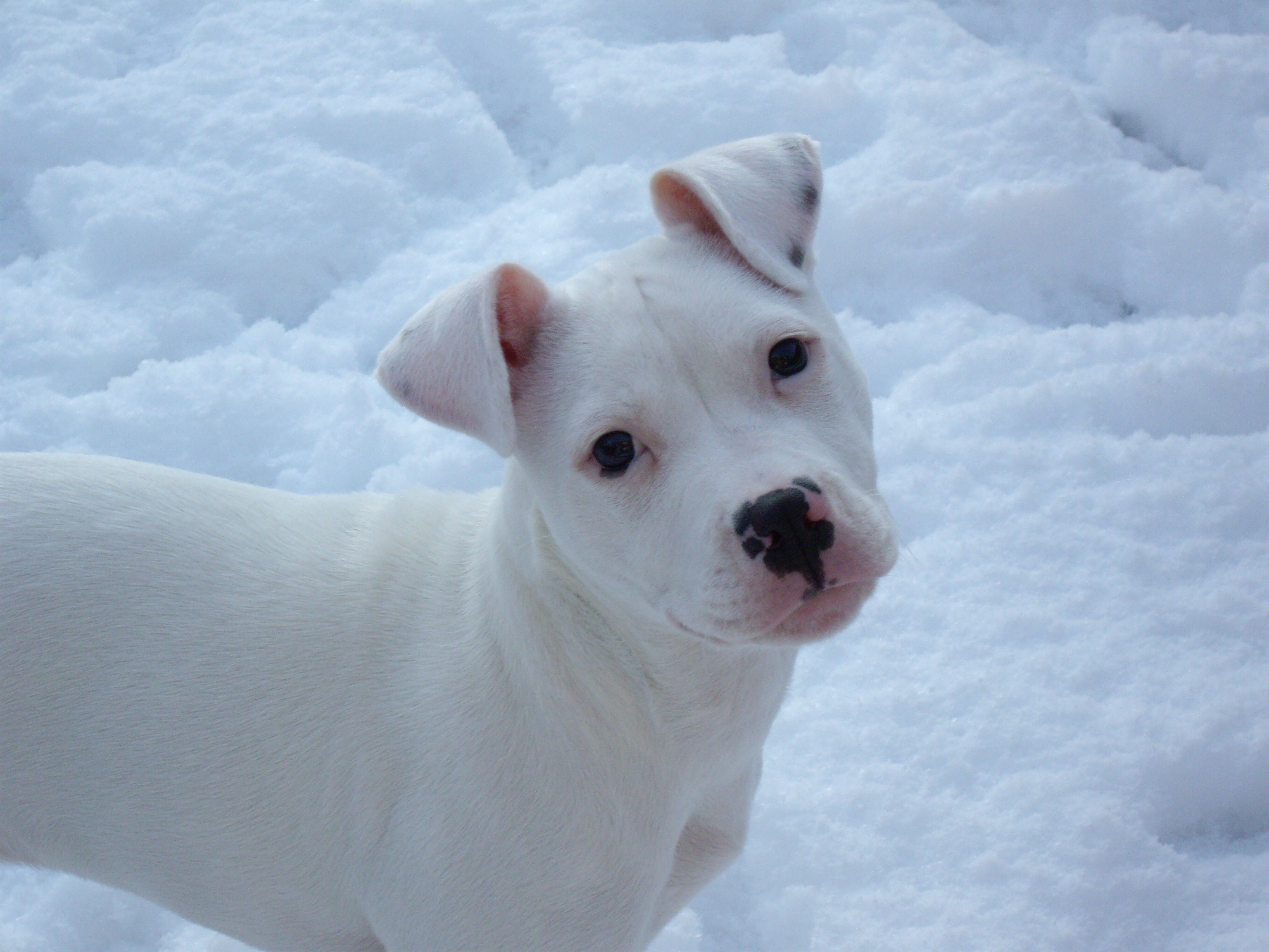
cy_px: 476
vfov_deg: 13.0
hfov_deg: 17.3
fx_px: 4179
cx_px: 634
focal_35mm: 114
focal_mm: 18.6
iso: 200
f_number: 5.2
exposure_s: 1/160
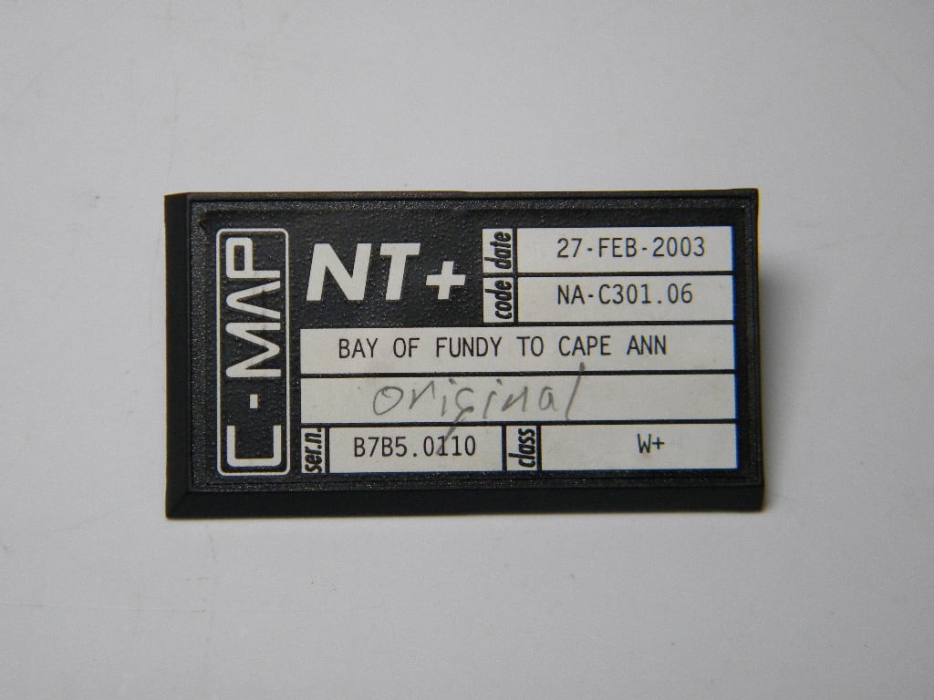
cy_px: 350
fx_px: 2239
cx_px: 467
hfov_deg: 23.6
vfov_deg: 17.8
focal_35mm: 83
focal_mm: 15.1
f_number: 4.5
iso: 246
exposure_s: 1/500
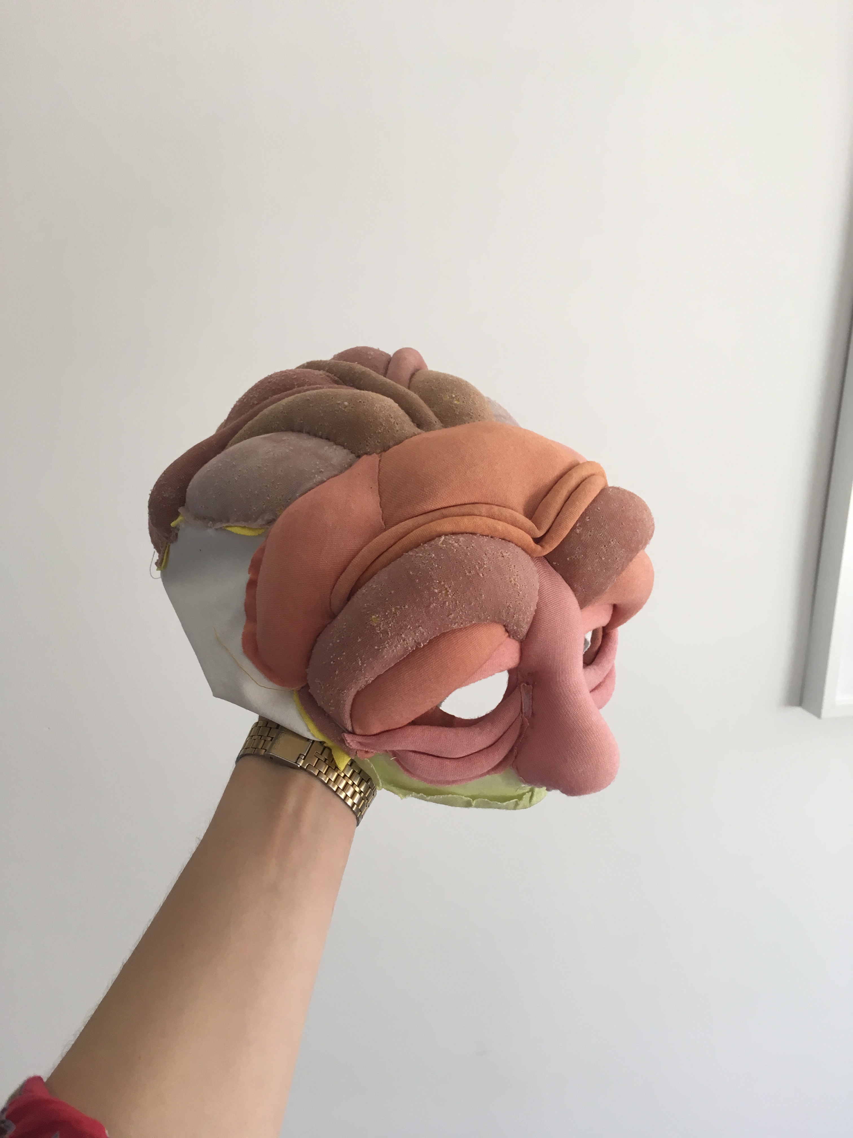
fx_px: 953
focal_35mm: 29
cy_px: 569
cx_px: 426
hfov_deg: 48.2
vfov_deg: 61.7
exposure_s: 1/40
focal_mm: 4.15
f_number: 2.2
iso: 25
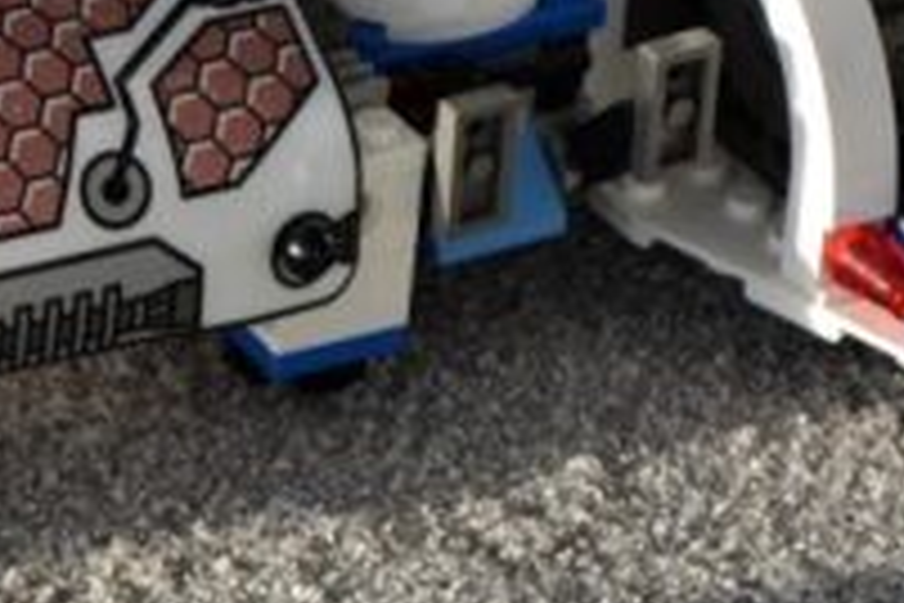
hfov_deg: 5.7
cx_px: -688
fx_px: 8939
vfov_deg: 3.9
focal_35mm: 356
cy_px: 387
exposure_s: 1/125
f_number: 7.1
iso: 400
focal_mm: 62
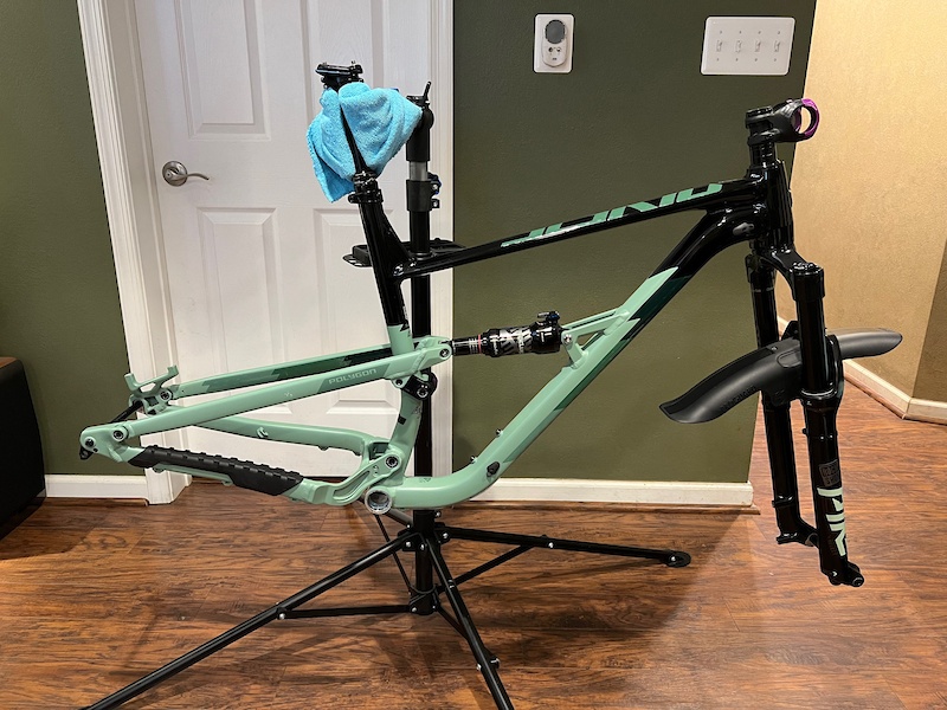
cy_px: 355
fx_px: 711
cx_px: 474
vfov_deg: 53.1
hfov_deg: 67.3
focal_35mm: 26
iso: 400
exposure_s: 1/40
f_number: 1.5
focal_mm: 5.7
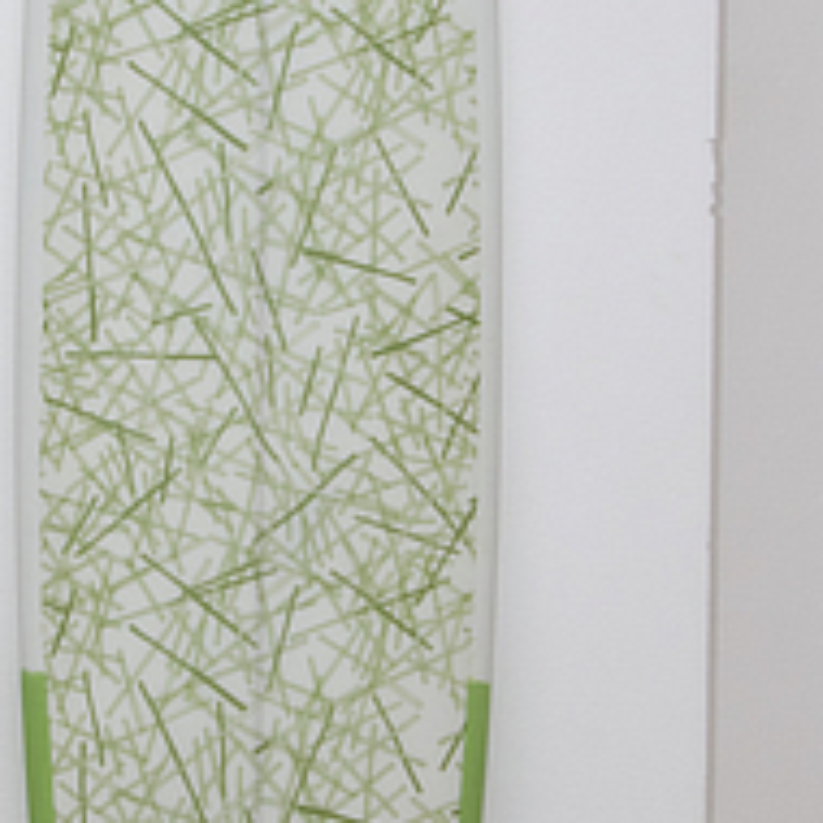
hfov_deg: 14.4
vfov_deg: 14.4
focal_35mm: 121
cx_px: 269
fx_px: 3255
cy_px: 416
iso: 1600
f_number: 29
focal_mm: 30
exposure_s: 1/30
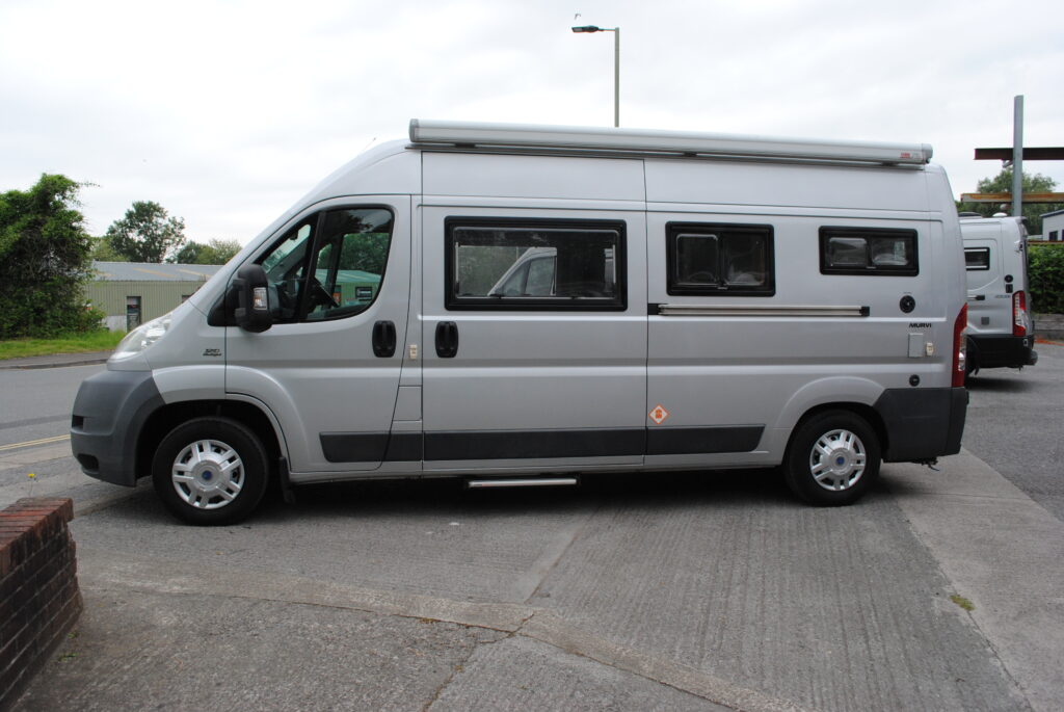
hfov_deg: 67.3
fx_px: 799
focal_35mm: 27
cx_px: 532
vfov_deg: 48.0
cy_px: 356
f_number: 5.6
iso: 400
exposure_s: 1/500
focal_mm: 18
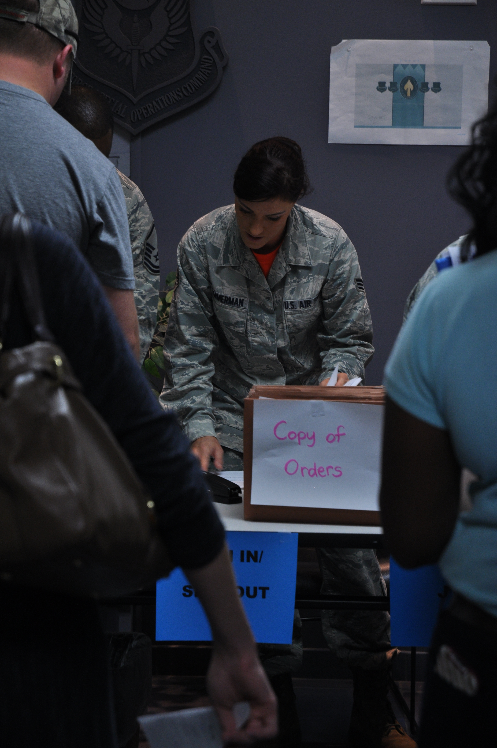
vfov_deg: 19.5
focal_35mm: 105
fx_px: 2180
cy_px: 374
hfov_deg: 13.0
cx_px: 248
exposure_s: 1/30
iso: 400
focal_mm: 70
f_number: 5
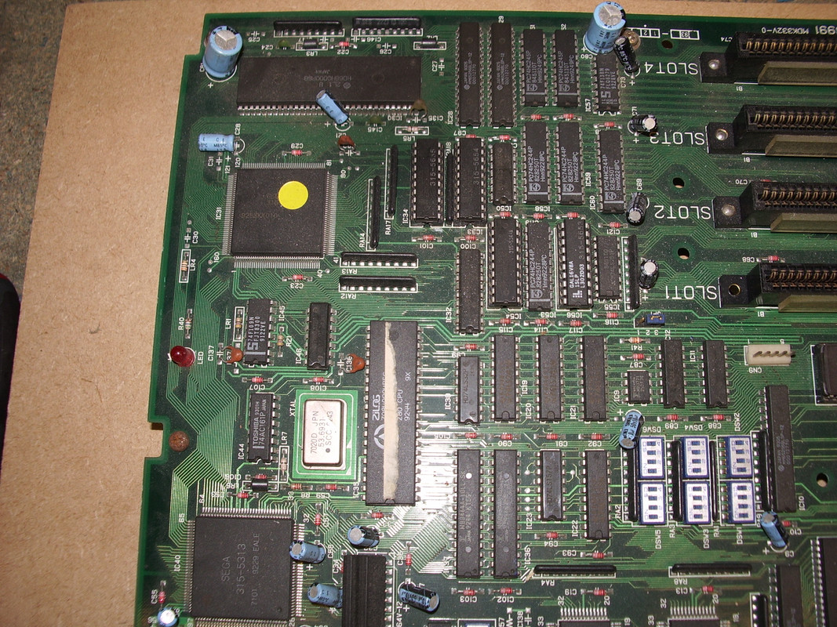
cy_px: 314
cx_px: 418
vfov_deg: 40.7
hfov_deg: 52.6
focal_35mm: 35
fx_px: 846
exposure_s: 1/40
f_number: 4.3
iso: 50
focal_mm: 5.8
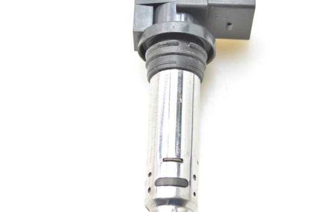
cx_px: 187
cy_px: 138
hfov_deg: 21.4
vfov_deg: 14.4
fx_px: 839
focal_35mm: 95
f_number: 5
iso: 100
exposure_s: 1/13
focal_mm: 36
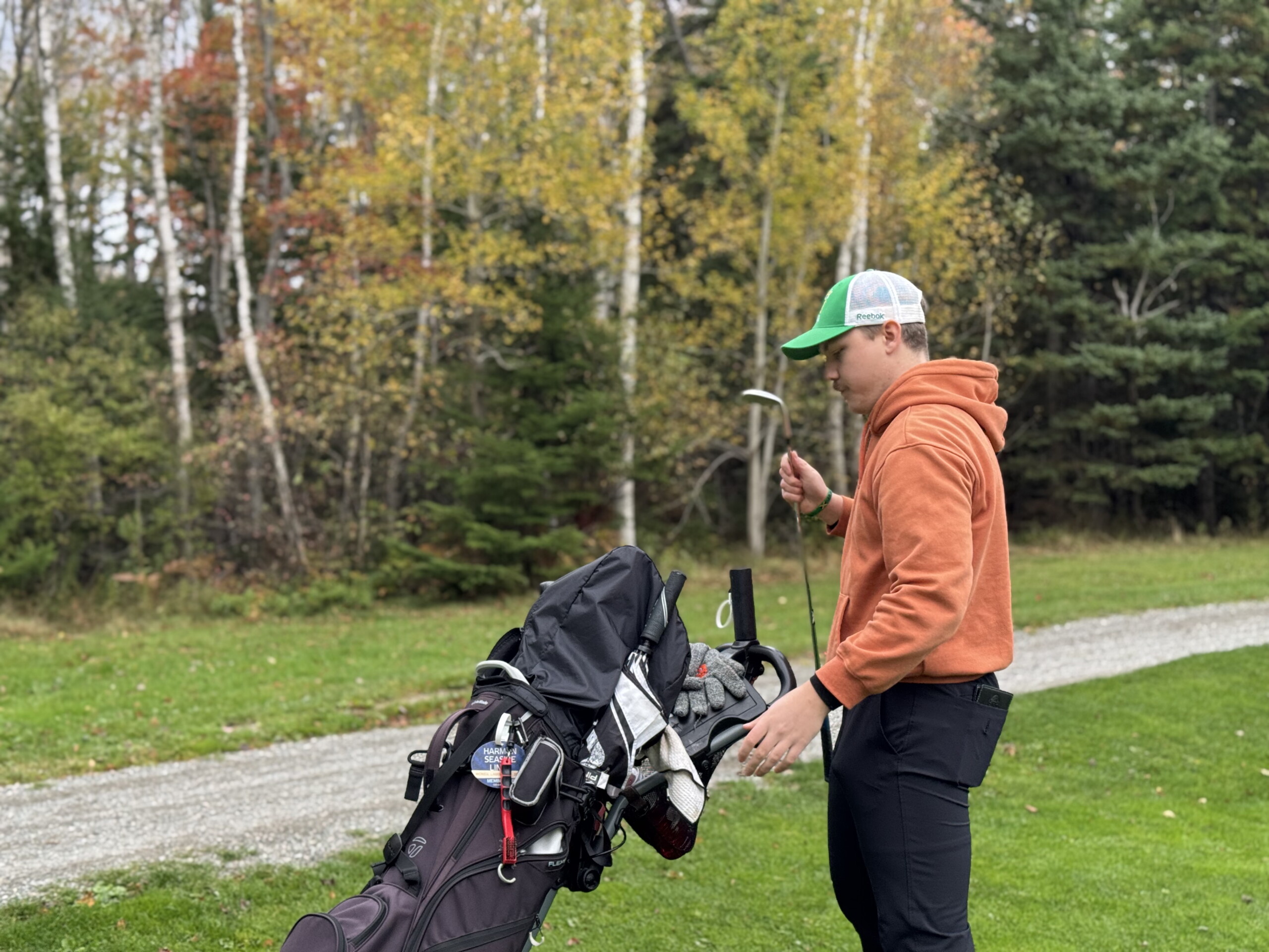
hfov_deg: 39.7
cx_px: 634
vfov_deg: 30.3
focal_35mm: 48
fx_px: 1760
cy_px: 476
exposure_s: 1/461
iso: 64
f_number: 1.78
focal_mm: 6.76
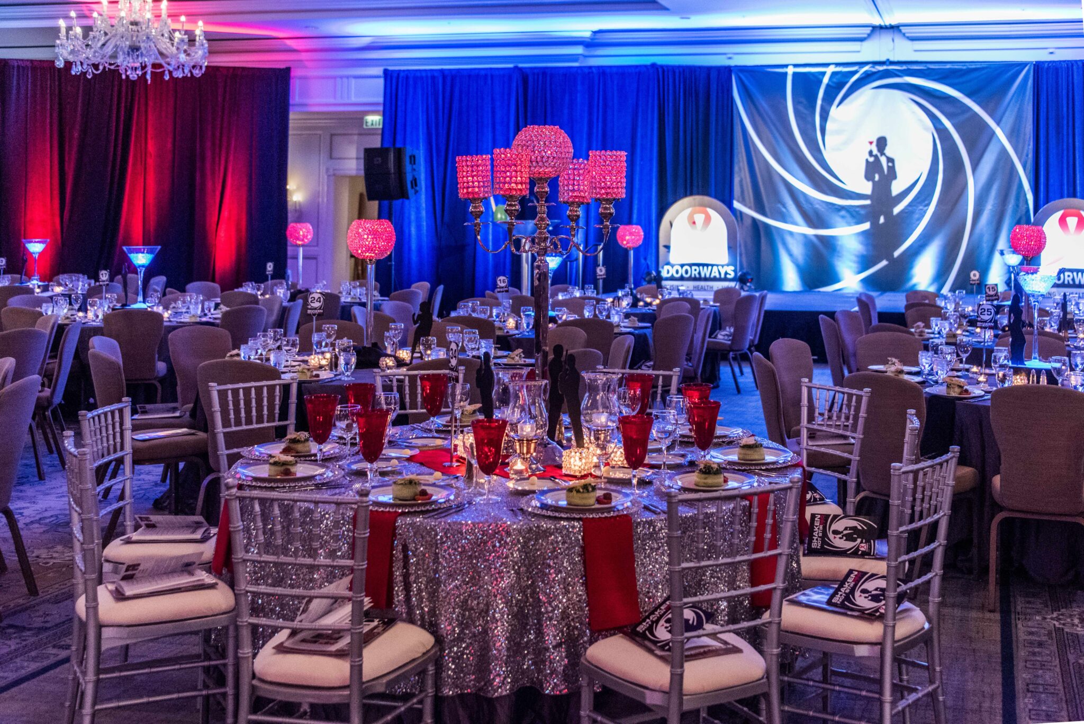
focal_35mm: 44
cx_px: 542
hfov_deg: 44.5
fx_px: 1325
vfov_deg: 30.5
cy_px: 362
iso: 6400
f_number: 4.2
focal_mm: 44
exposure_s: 1/60
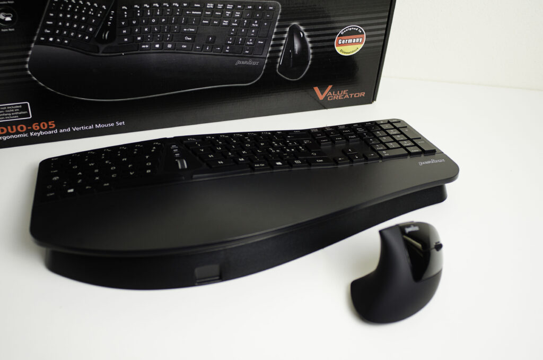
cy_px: 180
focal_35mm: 42
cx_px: 272
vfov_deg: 31.7
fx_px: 632
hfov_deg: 46.5
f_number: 5
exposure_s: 1/200
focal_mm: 28
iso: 100
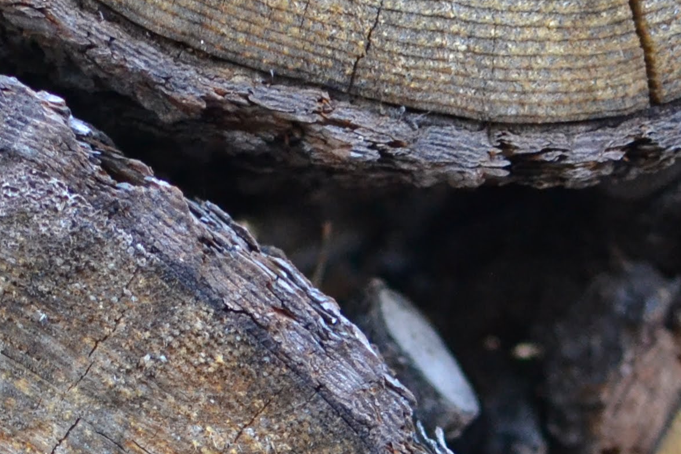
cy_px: 773
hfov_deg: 9.9
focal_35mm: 206
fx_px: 3895
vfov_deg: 6.5
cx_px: -107
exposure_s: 1/500
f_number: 2
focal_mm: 35
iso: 1600
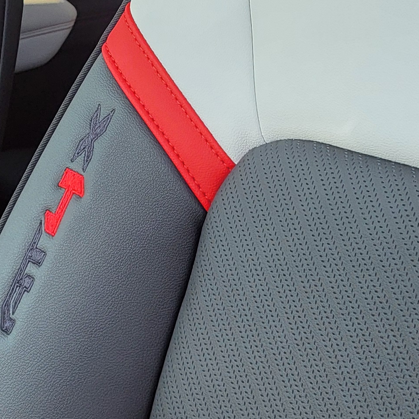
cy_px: 108
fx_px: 1315
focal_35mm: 96
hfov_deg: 18.1
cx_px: 250
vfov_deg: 18.0
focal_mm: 5.4
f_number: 1.8
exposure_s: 1/242
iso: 40
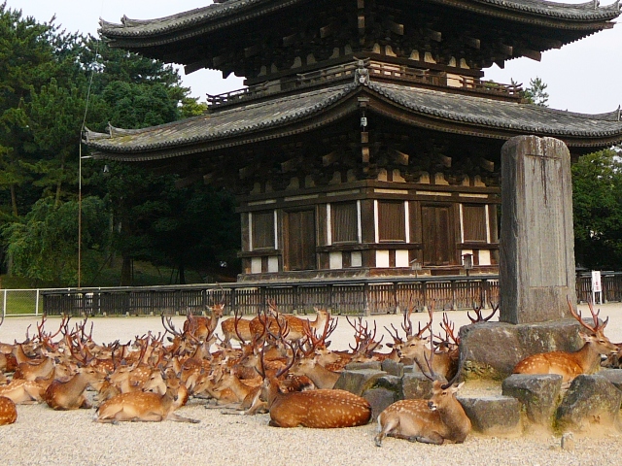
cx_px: 311
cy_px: 233
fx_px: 629
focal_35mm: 35
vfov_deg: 40.7
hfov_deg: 52.6
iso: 80
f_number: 2.8
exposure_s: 1/250
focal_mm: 5.2
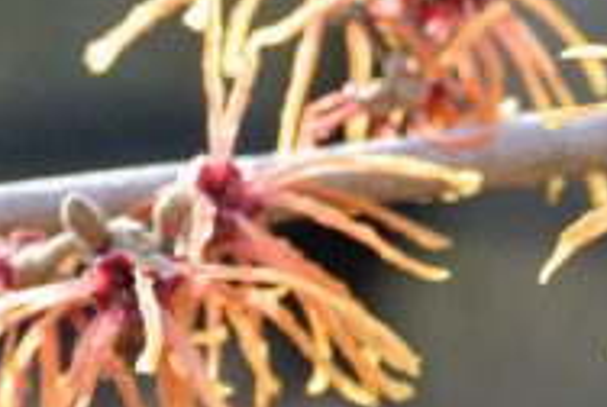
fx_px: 7650
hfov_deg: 4.5
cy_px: 81
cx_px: 717
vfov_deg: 3.0
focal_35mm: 453
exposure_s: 1/125
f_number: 4
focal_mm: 41.2
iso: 125
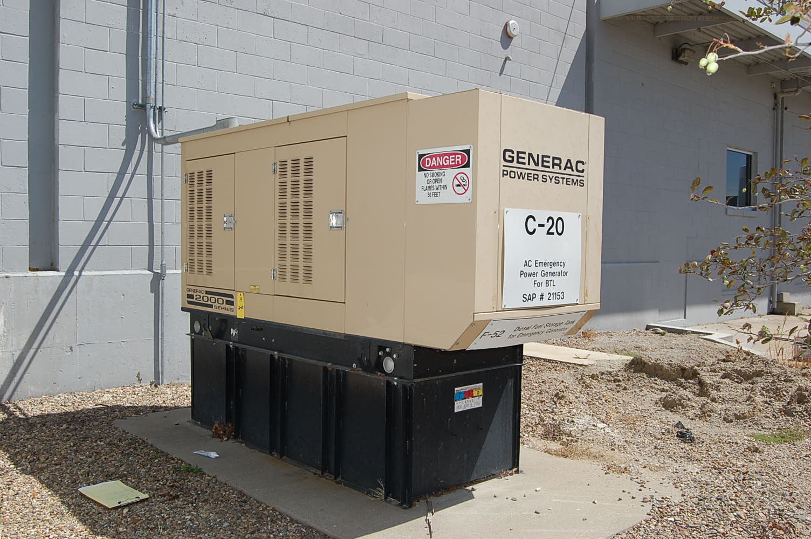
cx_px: 406
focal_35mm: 33
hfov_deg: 57.3
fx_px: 743
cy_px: 270
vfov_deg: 39.9
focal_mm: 22
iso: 200
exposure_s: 1/320
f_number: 9
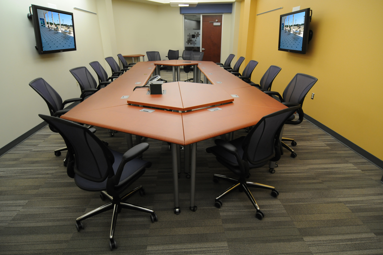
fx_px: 223
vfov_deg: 59.4
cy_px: 128
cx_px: 192
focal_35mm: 21
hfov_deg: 81.3
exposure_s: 1/80
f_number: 4.5
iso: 800
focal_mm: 14
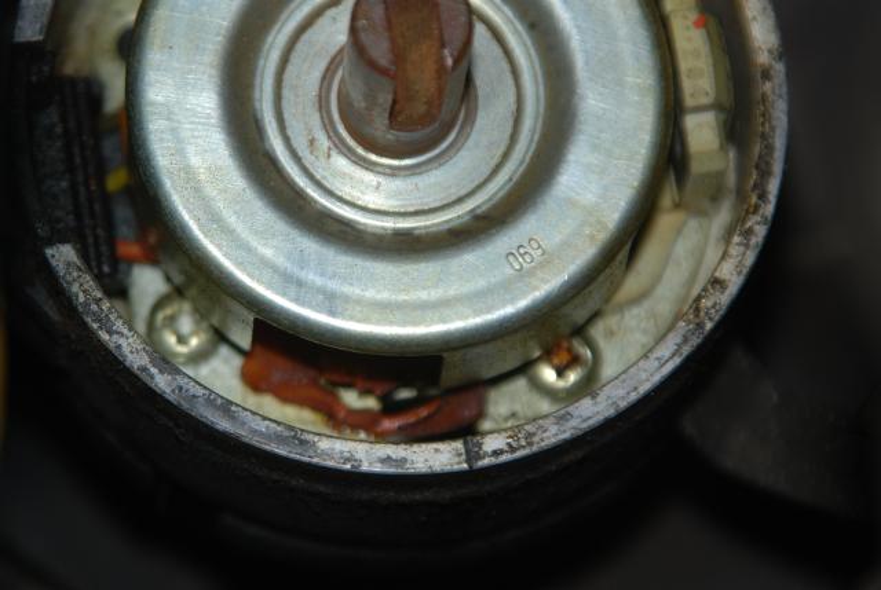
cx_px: 440
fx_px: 11030
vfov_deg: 3.1
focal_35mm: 450
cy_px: 295
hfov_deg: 4.6
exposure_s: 1/60
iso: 100
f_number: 6.3
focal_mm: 300
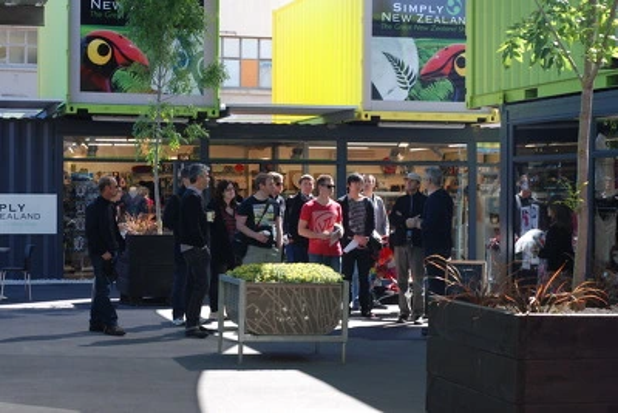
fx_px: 1288
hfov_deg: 27.0
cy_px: 206
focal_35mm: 75
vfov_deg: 18.2
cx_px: 309
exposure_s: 1/125
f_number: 5.6
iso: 200
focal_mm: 50
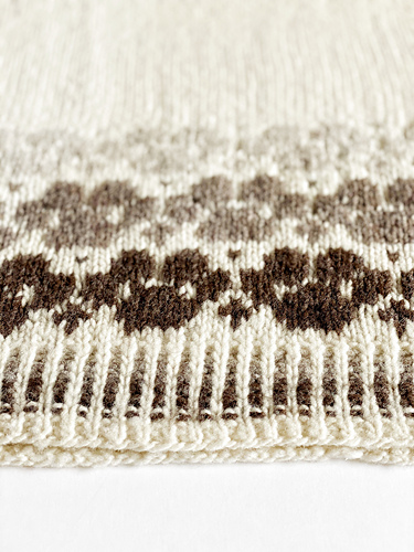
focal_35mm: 52
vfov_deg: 36.8
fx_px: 829
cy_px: 276
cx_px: 207
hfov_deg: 28.0
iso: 125
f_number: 2
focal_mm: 6
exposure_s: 1/122
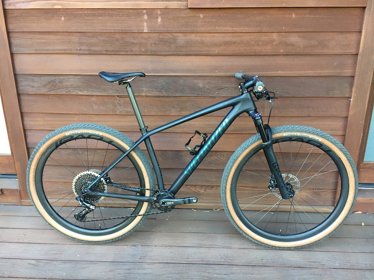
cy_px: 140
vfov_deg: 48.2
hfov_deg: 61.7
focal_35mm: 29
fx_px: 313
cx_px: 187
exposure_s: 1/30
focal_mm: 4.15
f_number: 2.2
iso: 80
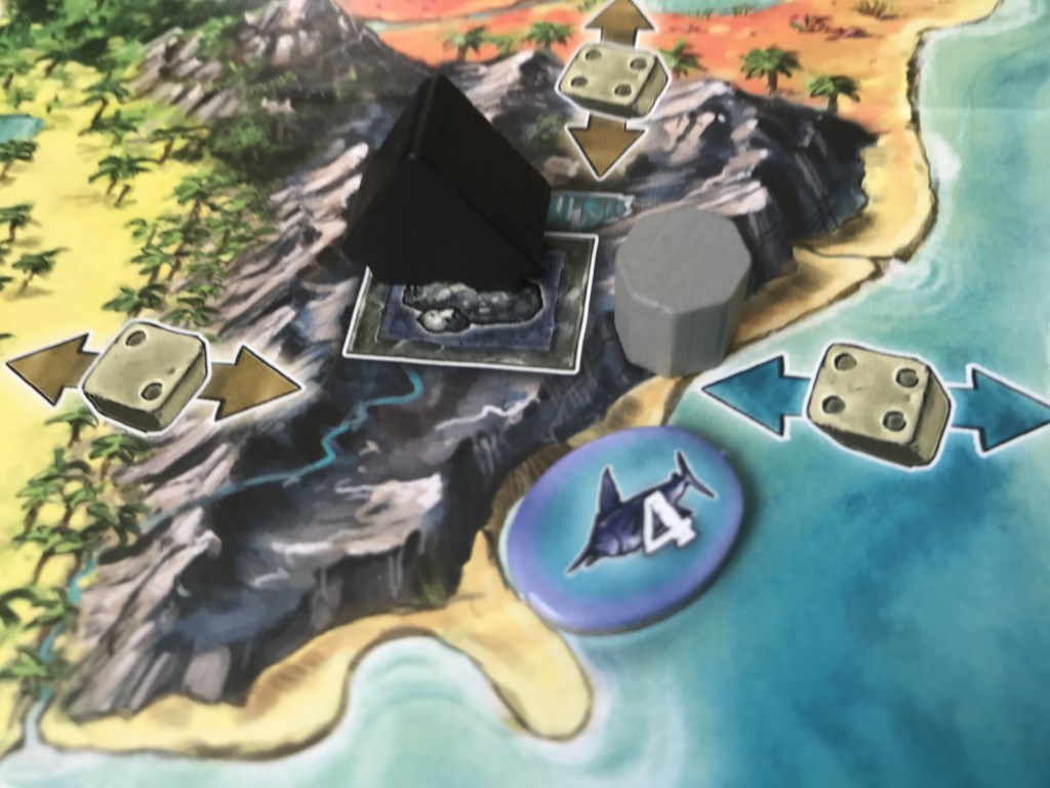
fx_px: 849
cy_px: 394
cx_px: 525
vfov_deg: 49.7
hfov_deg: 63.4
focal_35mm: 28
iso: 25
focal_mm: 3.99
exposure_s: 1/43
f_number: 1.8
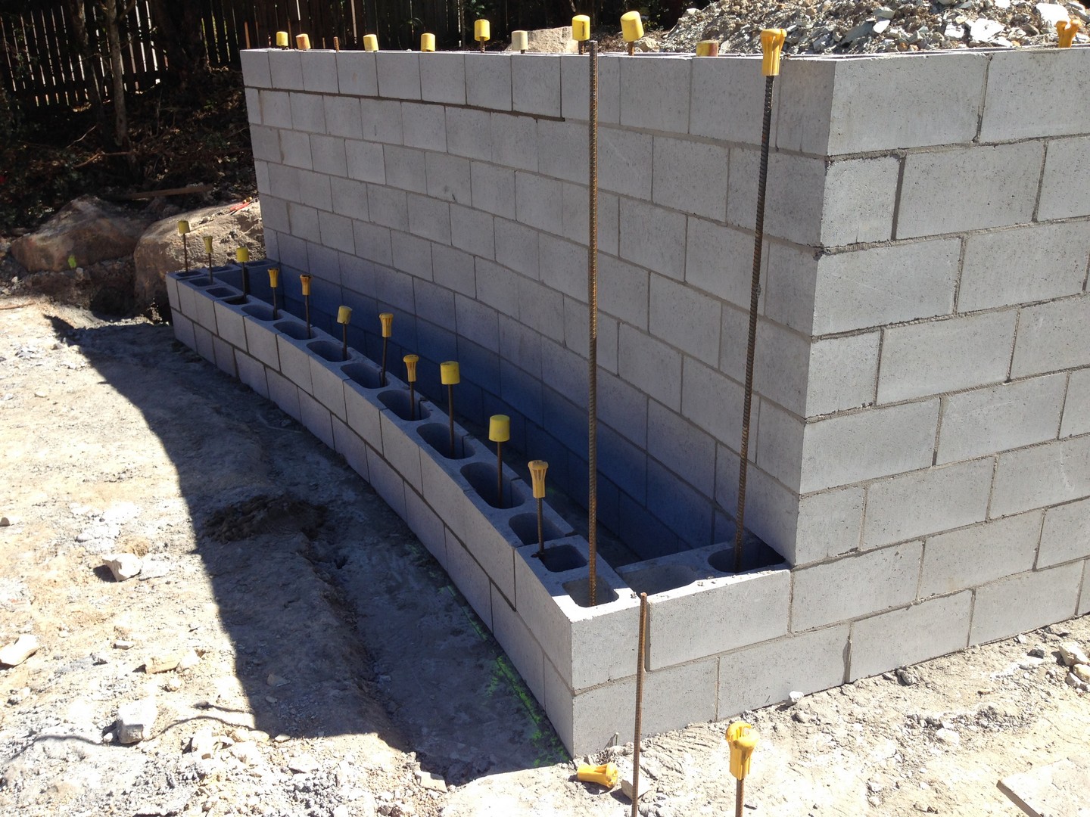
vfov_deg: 42.9
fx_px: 1039
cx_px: 545
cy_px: 408
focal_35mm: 33
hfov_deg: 55.4
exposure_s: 1/753
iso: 50
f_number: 2.4
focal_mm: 4.12
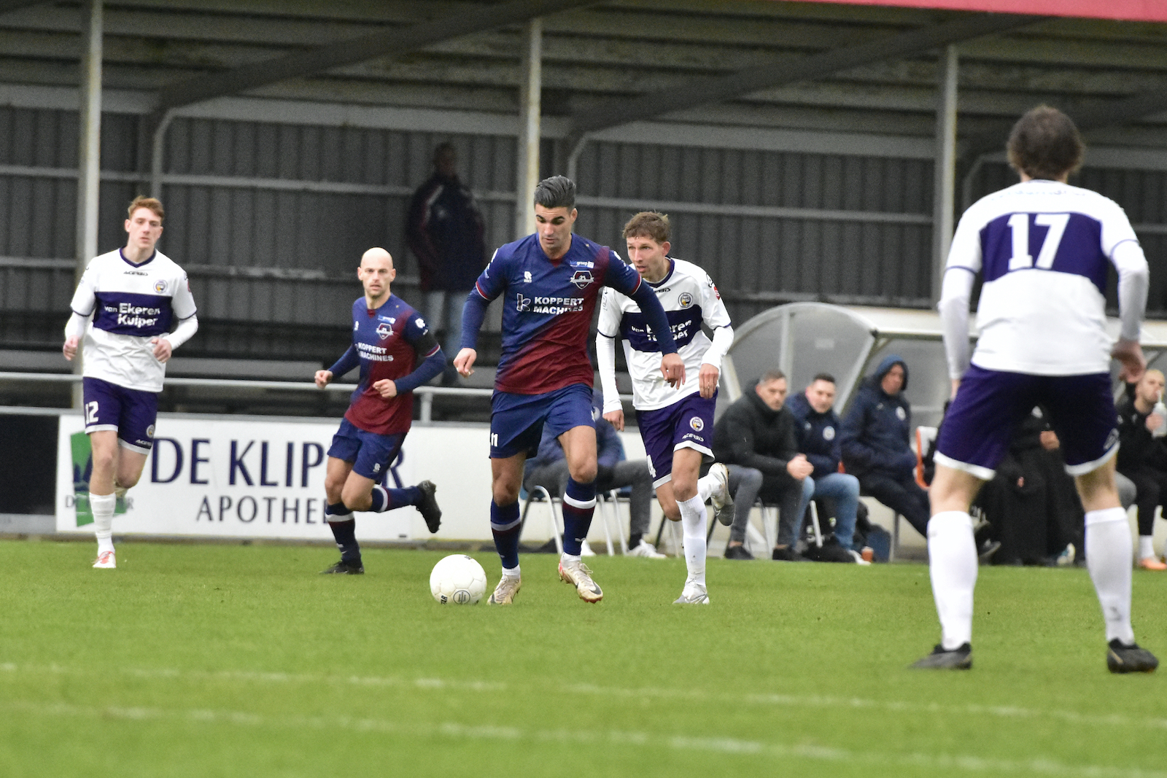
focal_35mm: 300
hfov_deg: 6.9
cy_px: 389
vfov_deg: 4.6
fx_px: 9725
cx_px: 584
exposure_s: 1/8000
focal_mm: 200
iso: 5600
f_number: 4
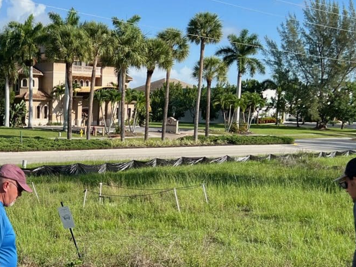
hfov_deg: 30.4
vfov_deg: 23.7
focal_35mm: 61
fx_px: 627
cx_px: 41
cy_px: 208
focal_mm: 5.7
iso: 50
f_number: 1.5
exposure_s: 1/3704
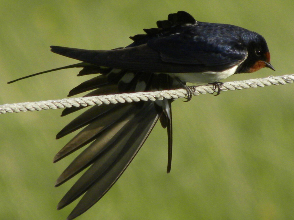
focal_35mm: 624
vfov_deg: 2.4
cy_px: 110
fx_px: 5300
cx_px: 147
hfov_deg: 3.2
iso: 161
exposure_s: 1/500
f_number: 5
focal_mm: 110.4
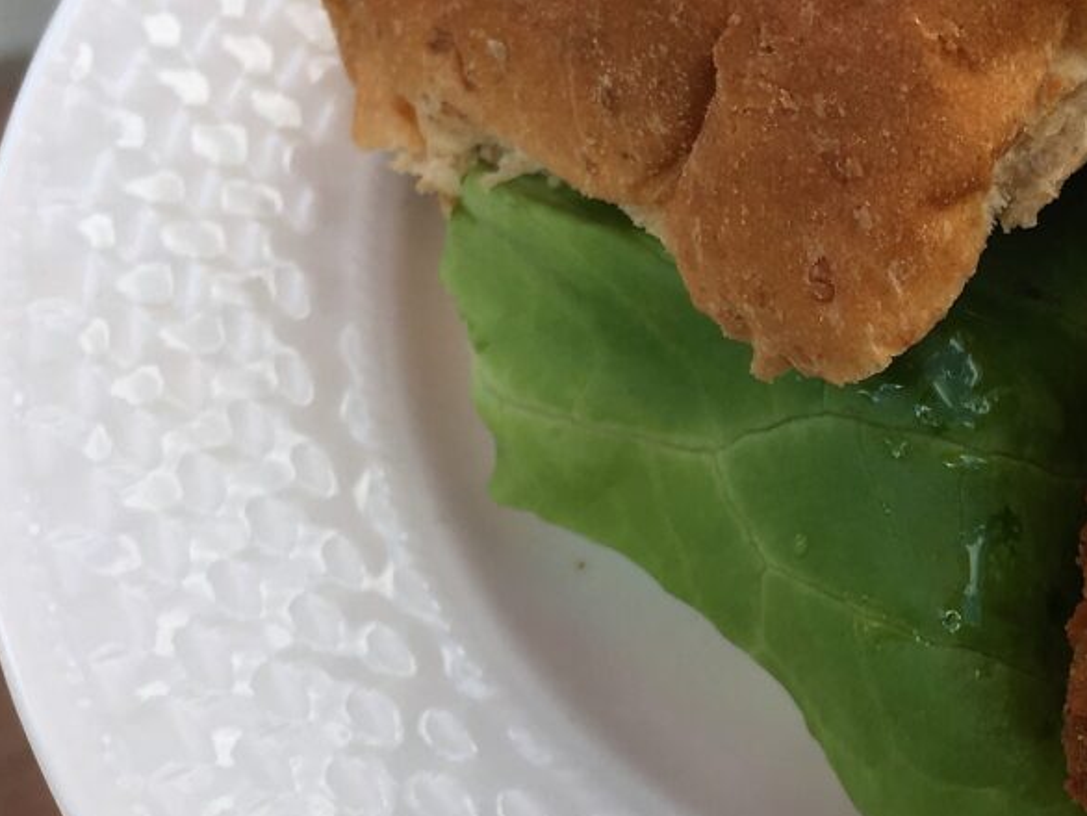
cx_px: 1002
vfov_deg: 19.4
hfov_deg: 24.8
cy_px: 354
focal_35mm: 76
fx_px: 2388
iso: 25
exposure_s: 1/427
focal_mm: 4.15
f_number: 2.2
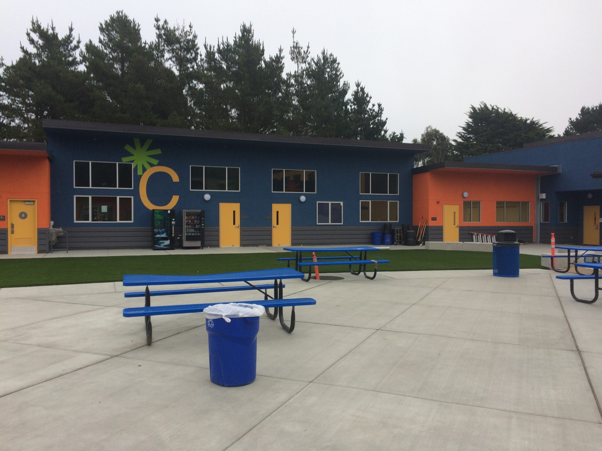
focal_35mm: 29
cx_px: 301
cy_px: 226
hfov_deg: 61.7
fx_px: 504
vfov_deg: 48.2
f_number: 2.2
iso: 40
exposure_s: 1/120
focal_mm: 4.15
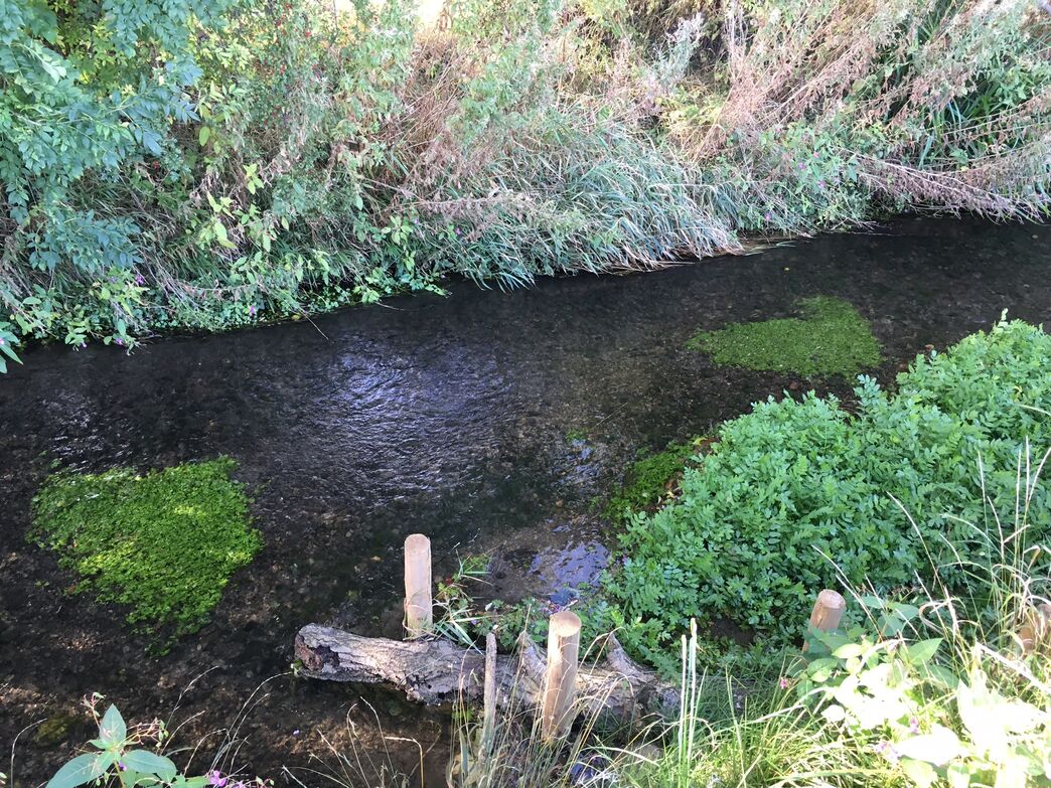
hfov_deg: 61.7
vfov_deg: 48.2
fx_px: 880
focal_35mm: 29
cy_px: 394
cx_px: 526
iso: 50
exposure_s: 1/33
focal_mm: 4.15
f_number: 2.2
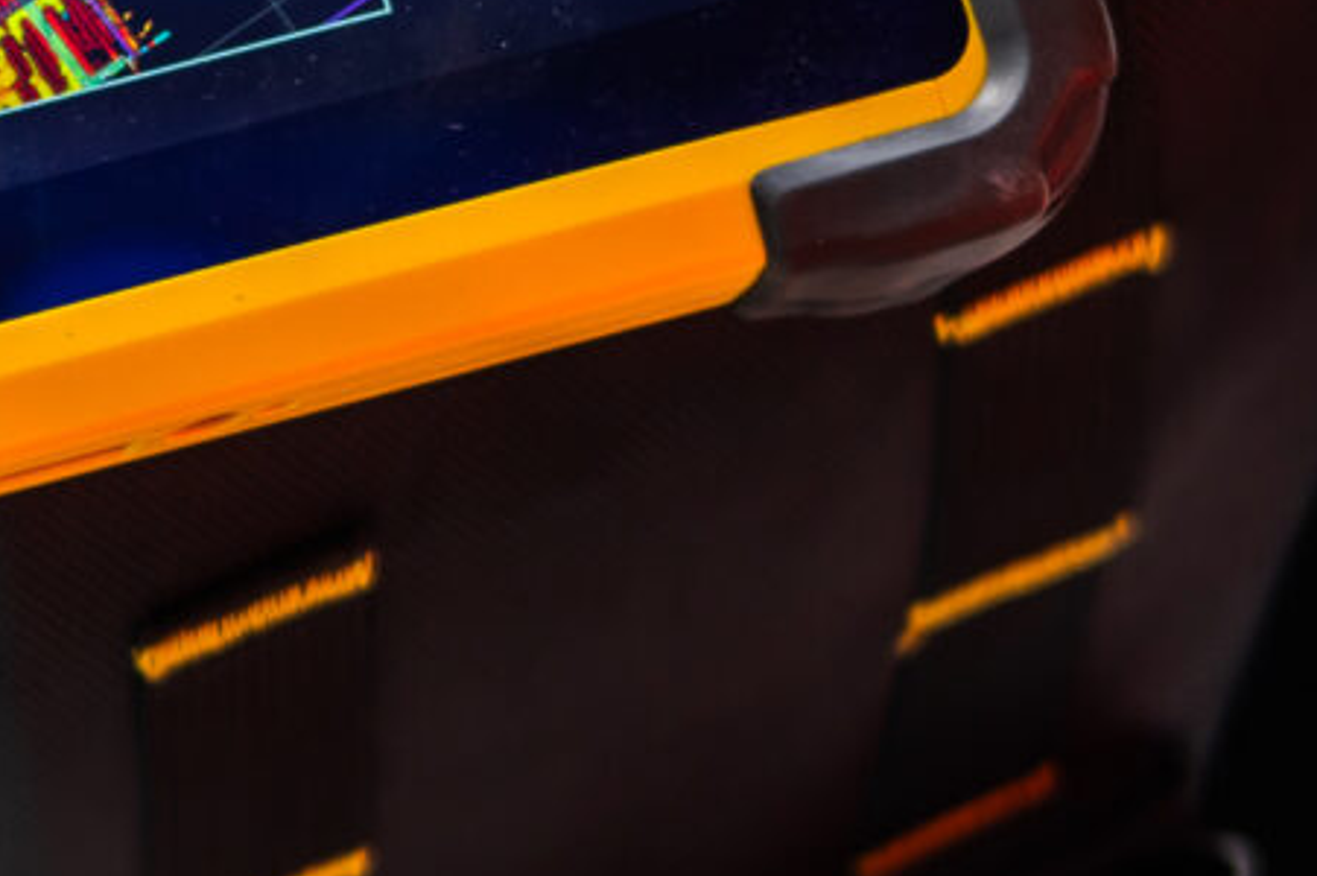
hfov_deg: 8.8
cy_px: 623
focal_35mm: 227
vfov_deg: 6.0
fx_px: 8298
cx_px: -896
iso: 64
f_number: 2.5
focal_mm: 40
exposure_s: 1/125
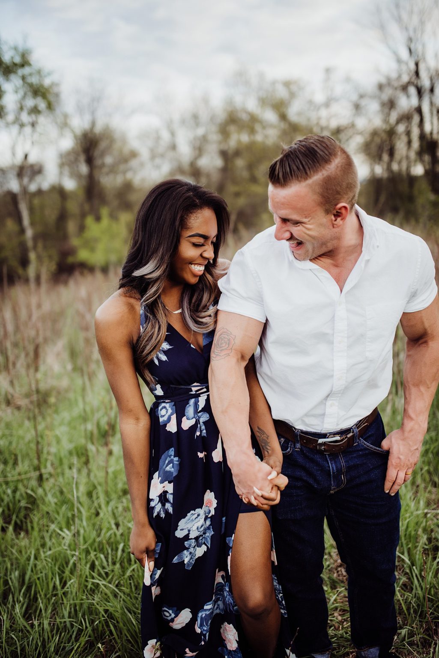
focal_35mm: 35
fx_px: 640
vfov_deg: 54.4
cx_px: 220
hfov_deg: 37.9
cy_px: 329
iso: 200
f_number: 1.6
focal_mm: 35
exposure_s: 1/640
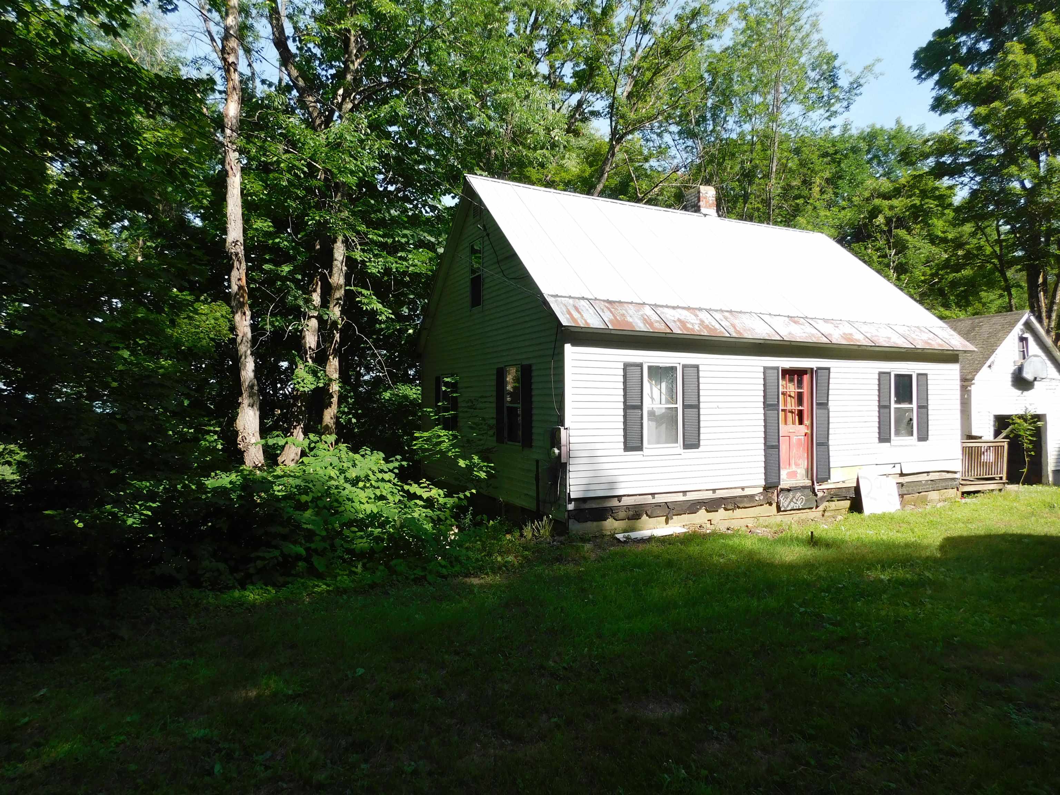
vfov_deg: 58.9
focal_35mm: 23
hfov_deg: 73.9
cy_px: 398
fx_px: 704
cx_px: 530
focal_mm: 4
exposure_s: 1/800
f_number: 3
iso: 125
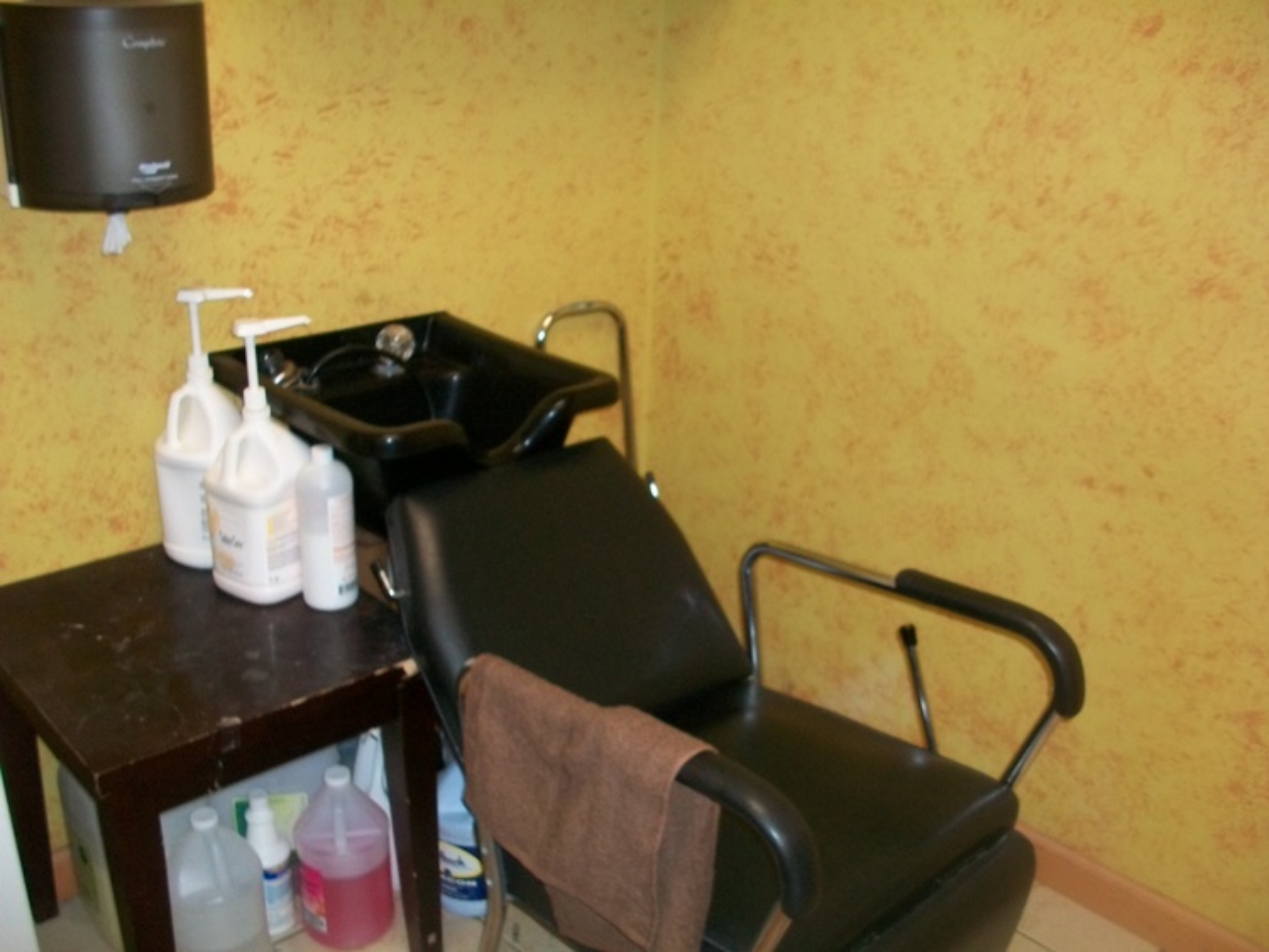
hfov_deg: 53.9
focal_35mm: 34
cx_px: 634
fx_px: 1247
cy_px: 476
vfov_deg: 41.8
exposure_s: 1/60
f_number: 2.8
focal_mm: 5.7
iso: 120
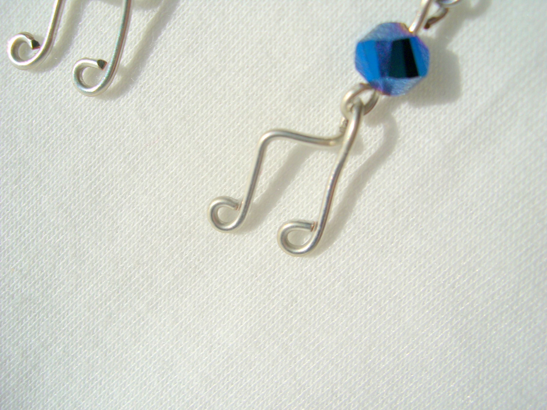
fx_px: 600
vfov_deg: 37.7
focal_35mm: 38
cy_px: 205
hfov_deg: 49.0
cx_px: 274
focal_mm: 7.9
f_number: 5.6
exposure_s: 1/200
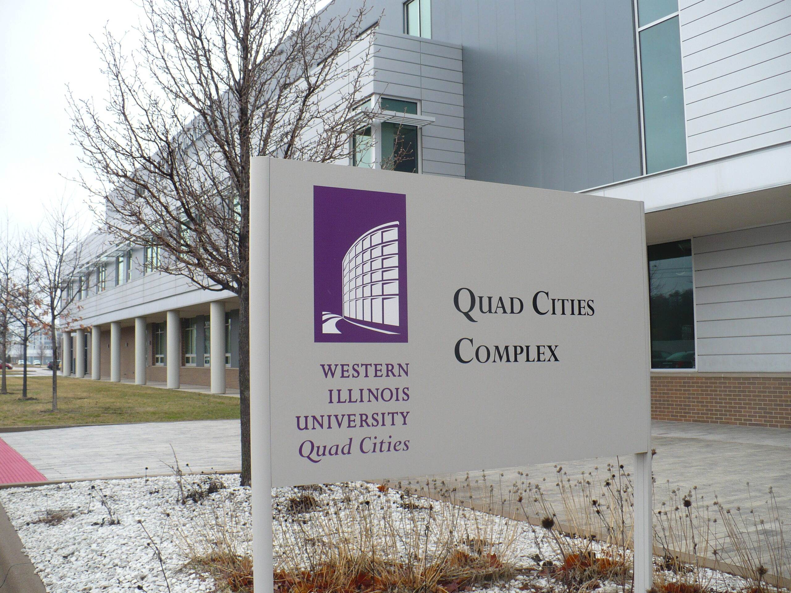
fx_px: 845
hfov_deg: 50.1
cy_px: 296
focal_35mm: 37
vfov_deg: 38.7
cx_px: 396
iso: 100
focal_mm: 6.1
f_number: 2.8
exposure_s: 1/500
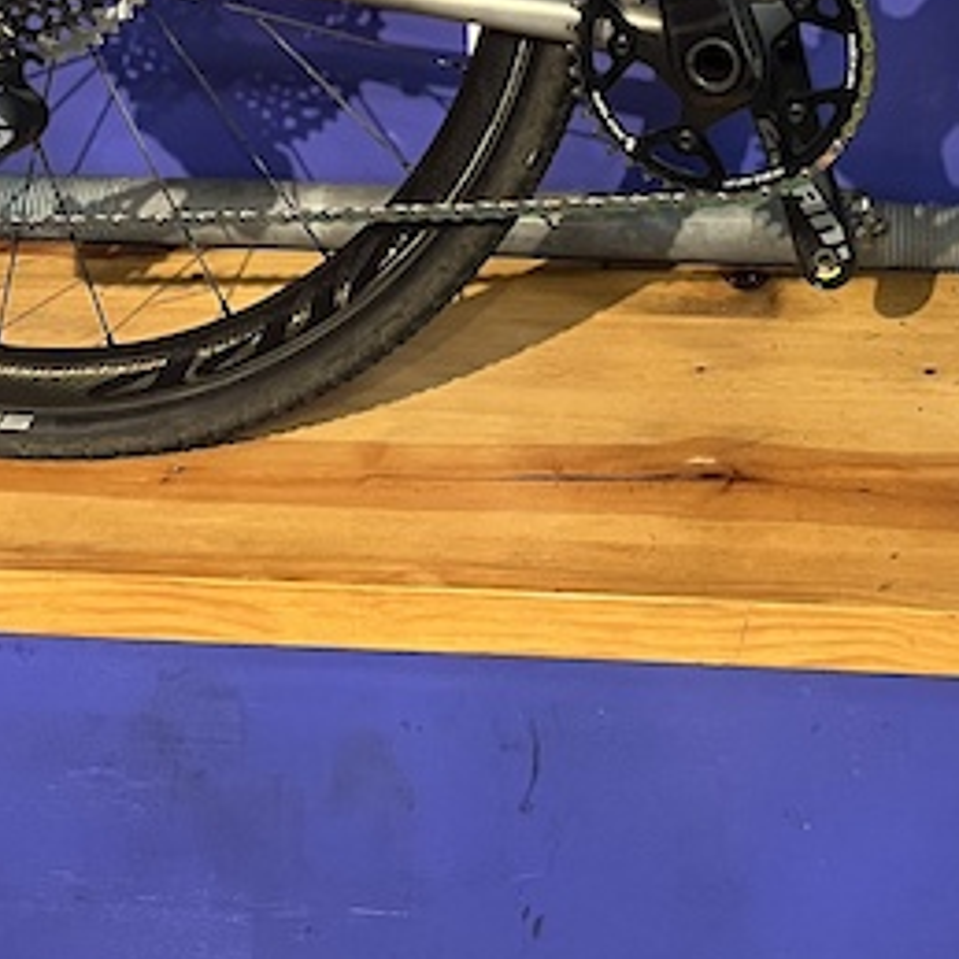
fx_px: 2225
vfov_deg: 20.8
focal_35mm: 71
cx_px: 915
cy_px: -474
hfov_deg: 23.5
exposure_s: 1/40
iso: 400
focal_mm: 5.1
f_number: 1.6
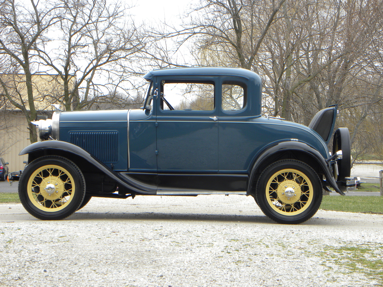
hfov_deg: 15.3
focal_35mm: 129
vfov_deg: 11.5
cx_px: 192
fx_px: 1427
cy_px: 144
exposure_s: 1/76.1
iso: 64
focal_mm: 23
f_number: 4.5
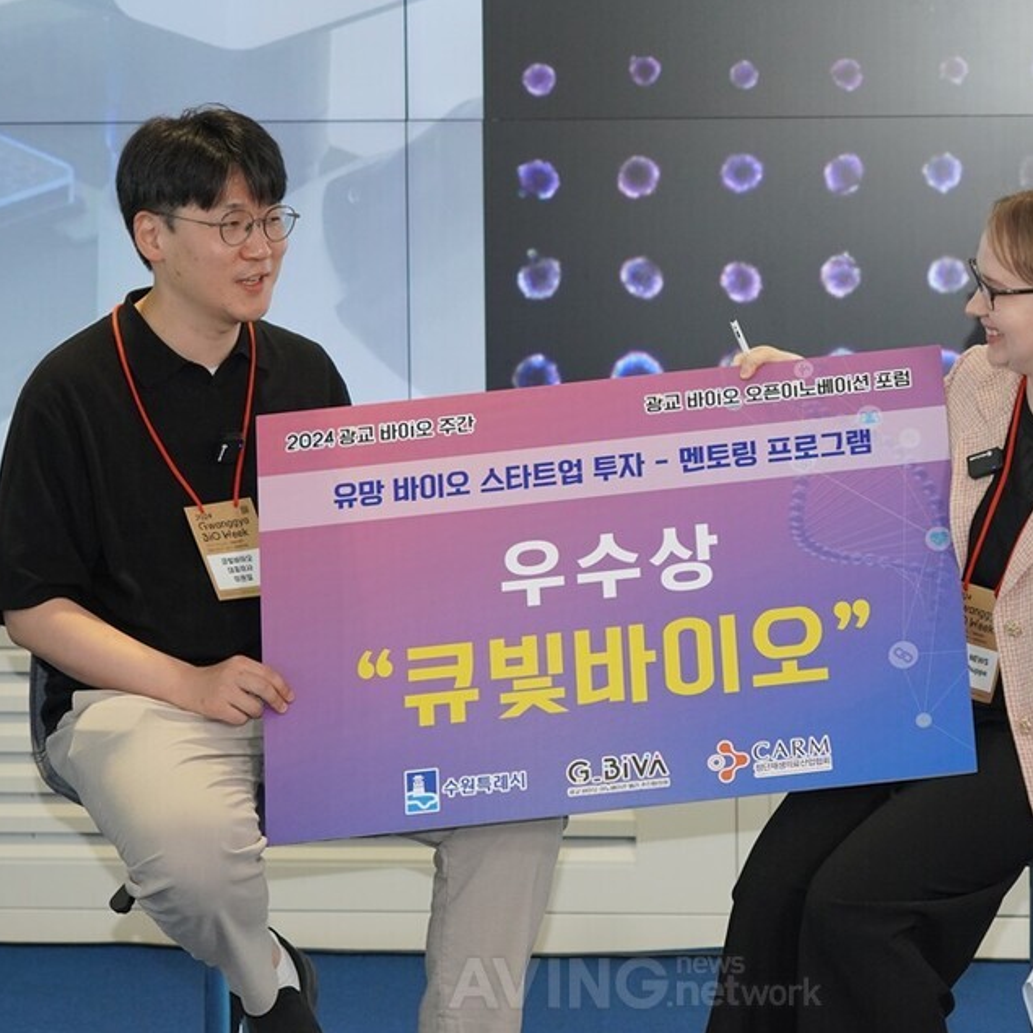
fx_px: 4558
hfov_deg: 12.9
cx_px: 610
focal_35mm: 135
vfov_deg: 12.9
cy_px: 516
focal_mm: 70
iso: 1600
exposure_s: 1/160
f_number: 4
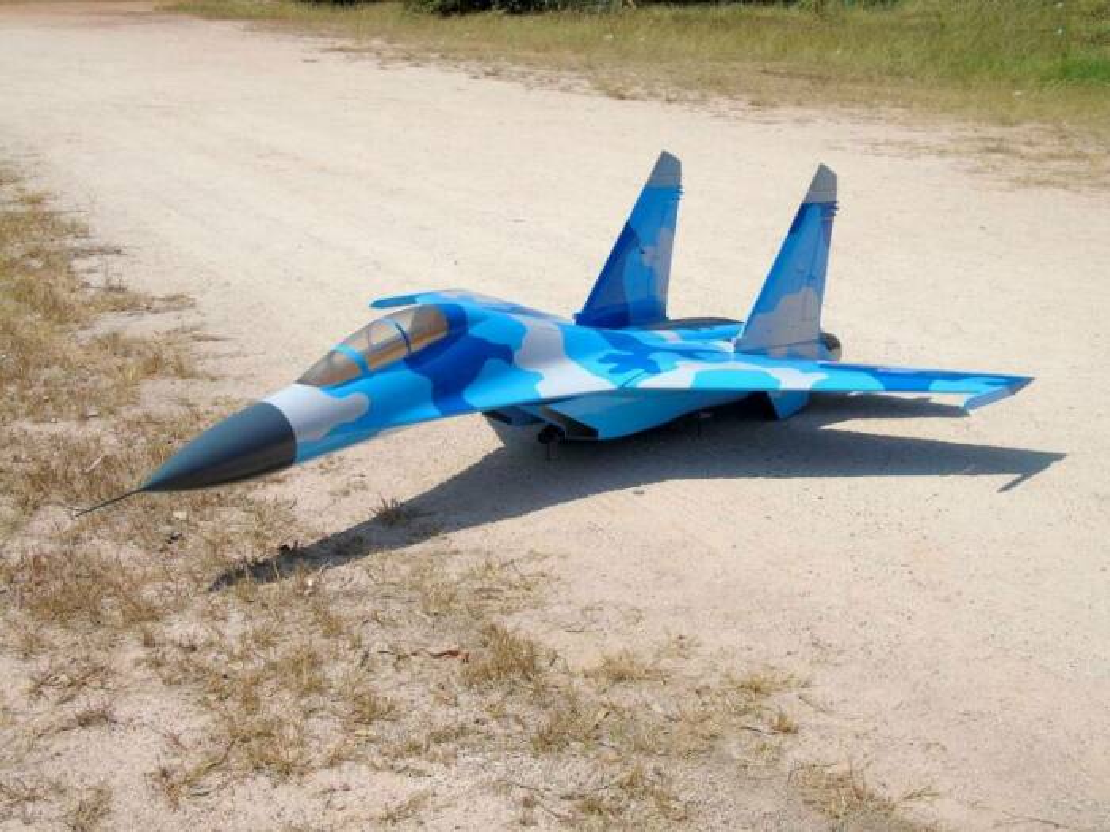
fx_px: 1732
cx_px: 555
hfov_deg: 35.5
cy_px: 416
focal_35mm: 54
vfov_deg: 27.0
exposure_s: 1/1000
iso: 80
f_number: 4.7
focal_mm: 9.6
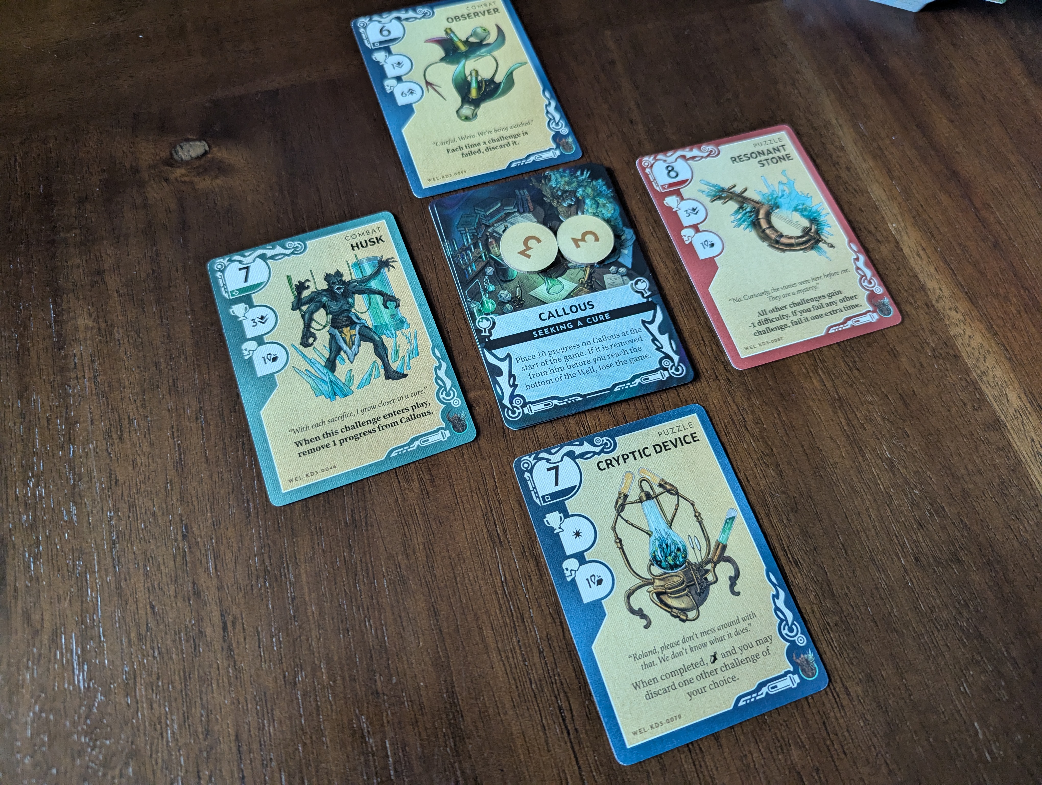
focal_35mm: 24
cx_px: 521
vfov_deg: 56.9
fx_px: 723
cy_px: 392
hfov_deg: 71.5
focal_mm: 6.81
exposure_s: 1/108
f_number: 1.85
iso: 715
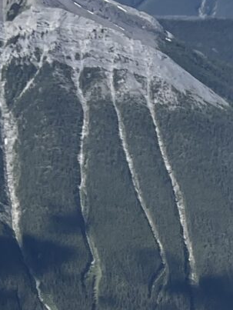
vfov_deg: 12.9
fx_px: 1183
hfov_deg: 10.8
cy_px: 630
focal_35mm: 132
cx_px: 369
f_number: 1.6
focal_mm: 5.1
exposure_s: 1/4049
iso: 32
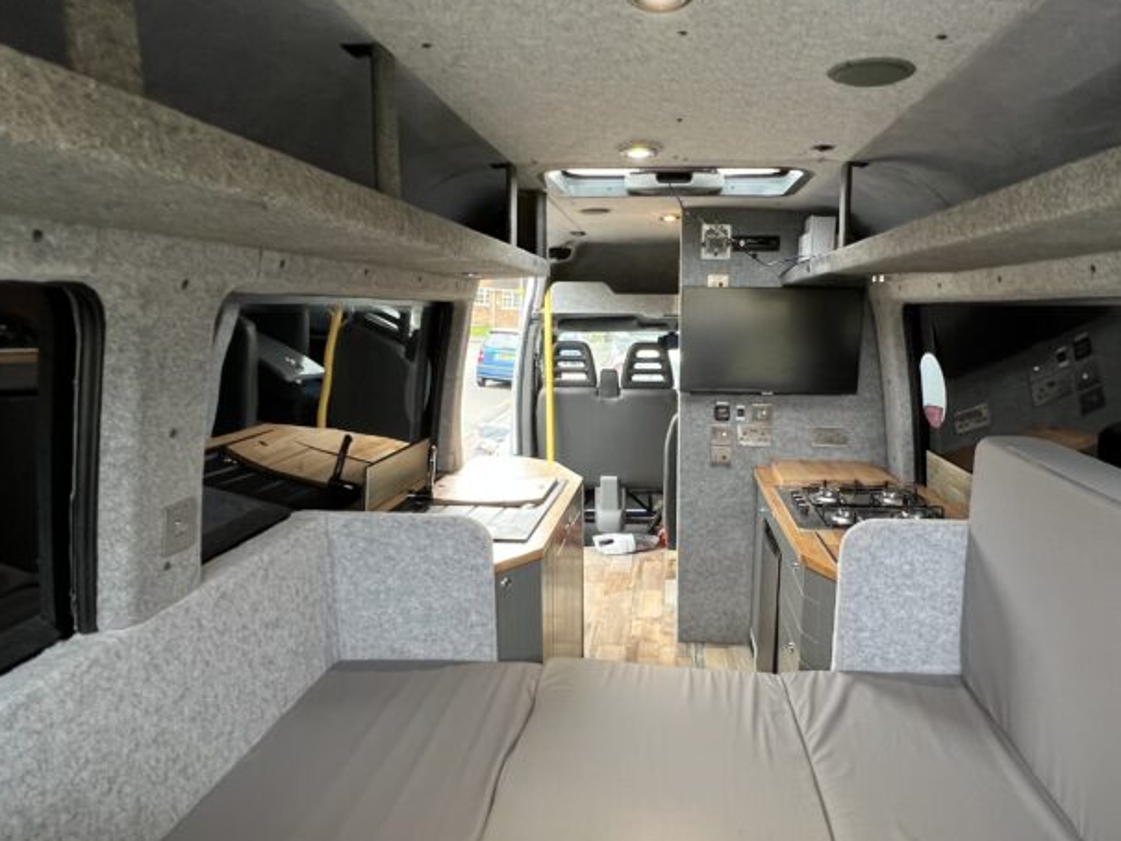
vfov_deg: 61.0
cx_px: 632
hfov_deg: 76.0
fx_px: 713
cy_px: 465
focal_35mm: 22
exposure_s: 1/99
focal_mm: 1.57
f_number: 1.8
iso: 200
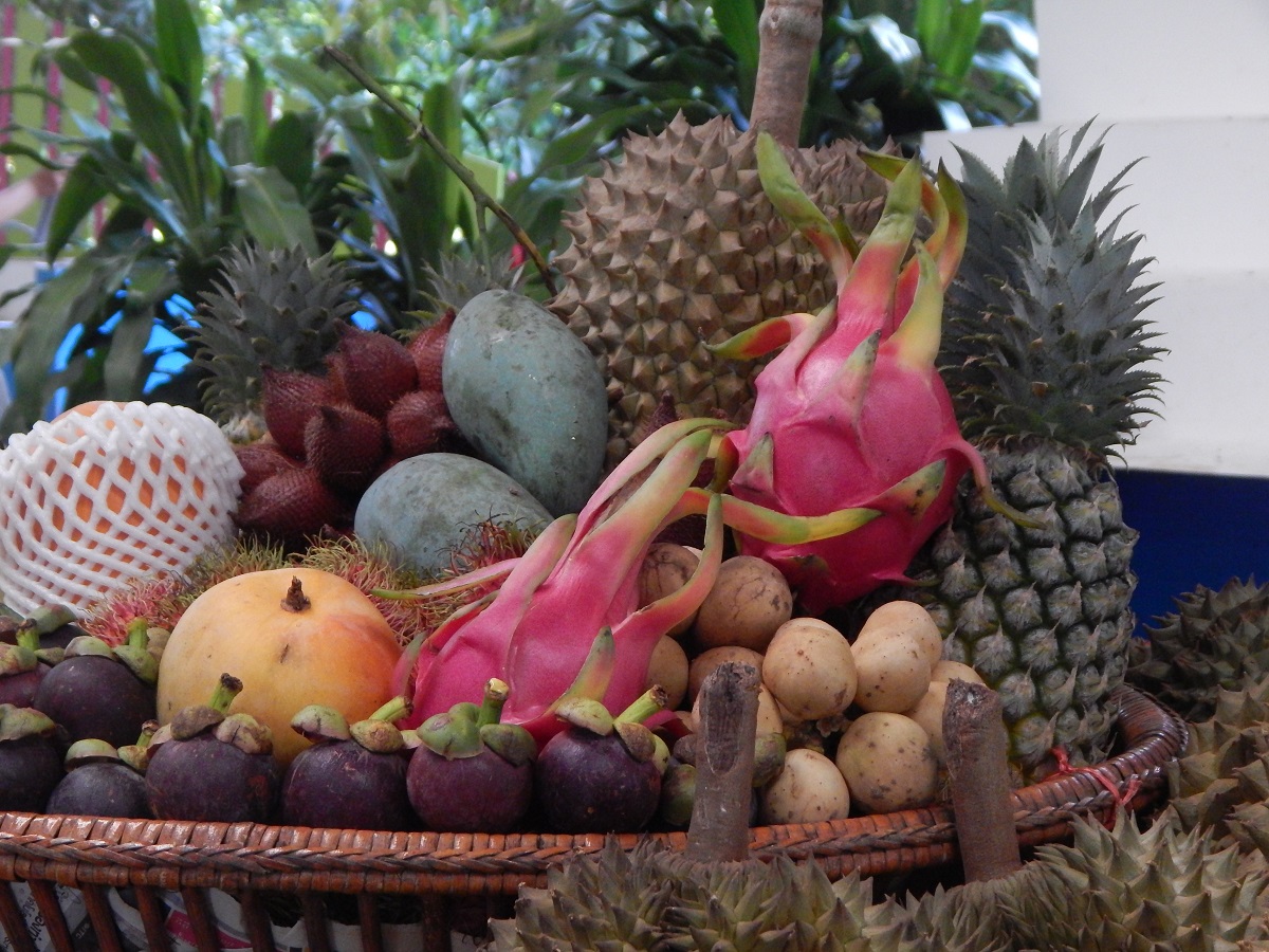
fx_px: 3116
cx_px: 634
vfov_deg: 17.4
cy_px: 476
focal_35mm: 85
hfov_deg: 23.0
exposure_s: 1/200
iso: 800
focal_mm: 15.3
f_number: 4.3
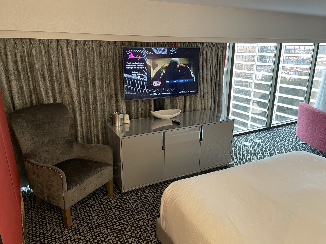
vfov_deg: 53.1
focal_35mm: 26
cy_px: 122
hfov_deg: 67.3
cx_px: 163
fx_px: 245
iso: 250
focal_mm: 4.2
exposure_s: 1/60
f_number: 1.6
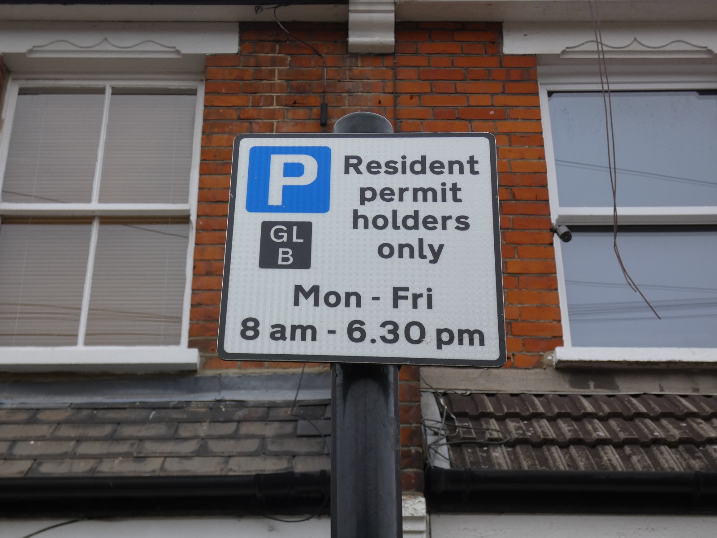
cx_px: 358
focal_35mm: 61
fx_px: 1263
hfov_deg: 31.7
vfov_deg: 24.0
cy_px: 269
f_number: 4.1
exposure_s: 1/160
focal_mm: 10.8
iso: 80
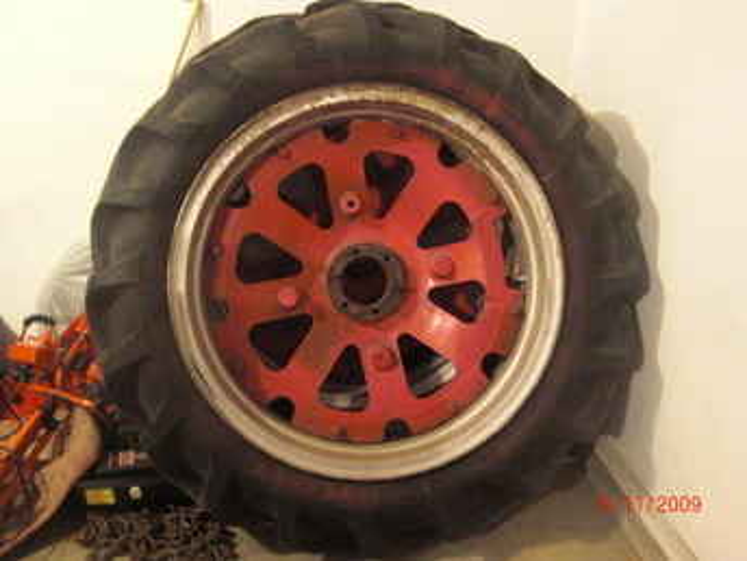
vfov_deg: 42.9
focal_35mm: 33
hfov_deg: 55.4
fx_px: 712
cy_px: 280
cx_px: 374
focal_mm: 5.8
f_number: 2.7
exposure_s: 1/8
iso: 800
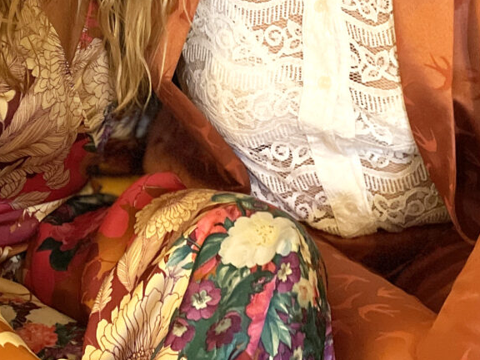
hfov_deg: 25.2
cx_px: 166
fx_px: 1068
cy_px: -43
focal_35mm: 77
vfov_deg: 18.4
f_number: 1.6
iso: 1000
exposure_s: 1/30
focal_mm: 4.2
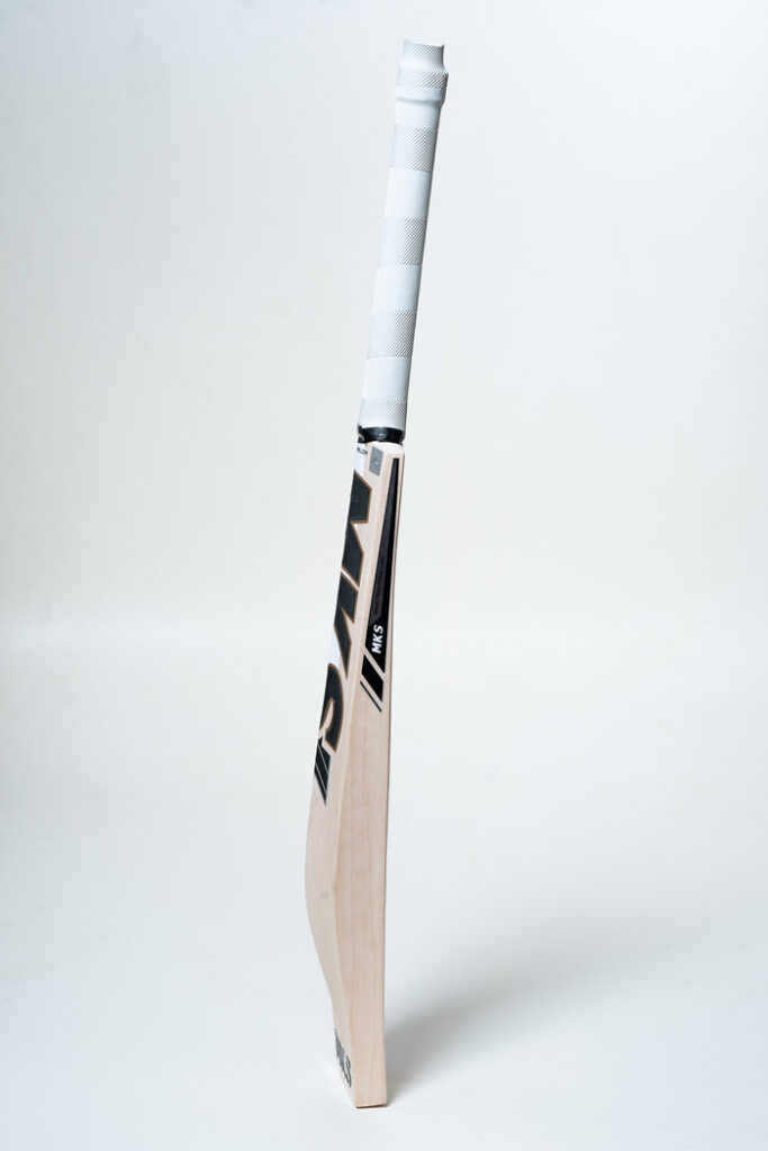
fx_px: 2719
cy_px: 576
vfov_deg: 23.9
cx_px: 384
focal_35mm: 85
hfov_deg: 16.1
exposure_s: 1/160
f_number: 10
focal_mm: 85
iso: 400
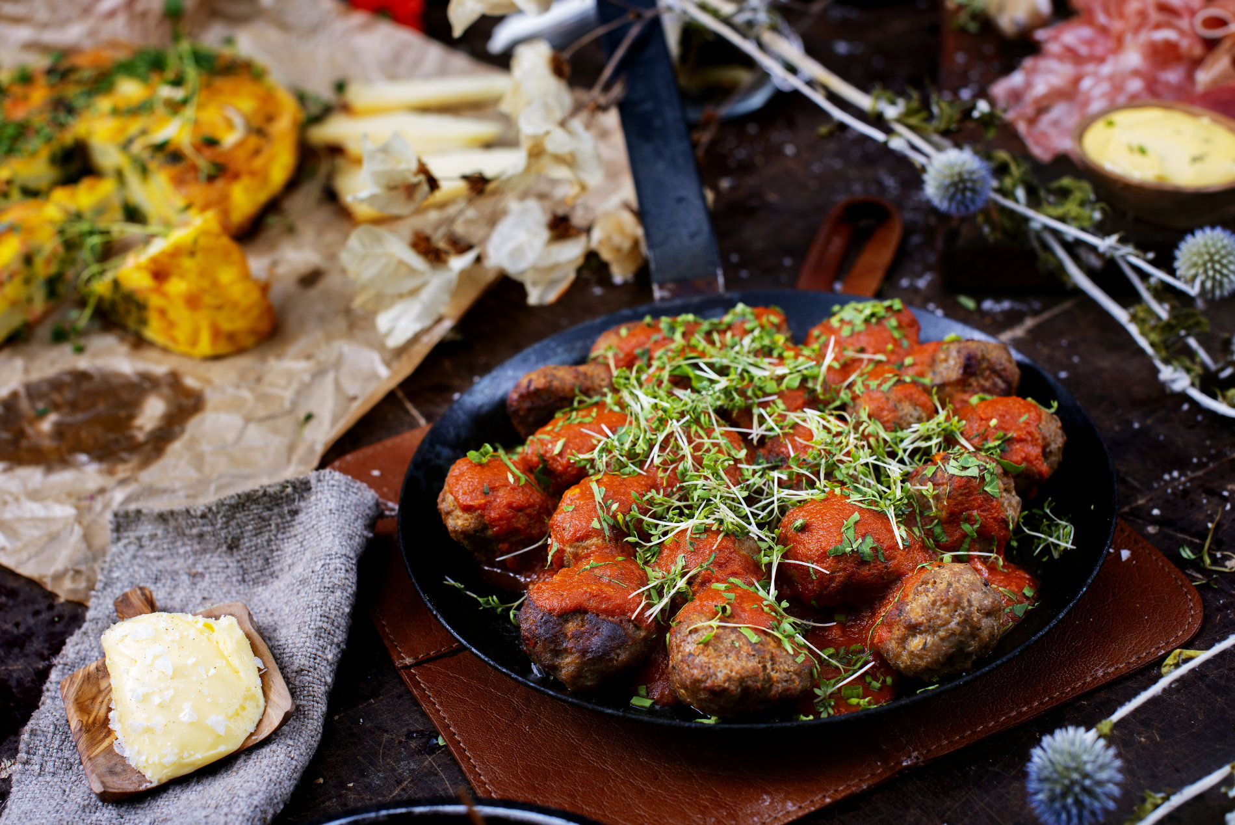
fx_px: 1716
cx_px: 618
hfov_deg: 39.6
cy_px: 412
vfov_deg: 27.0
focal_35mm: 50
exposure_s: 1/250
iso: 40
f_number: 5
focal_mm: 50
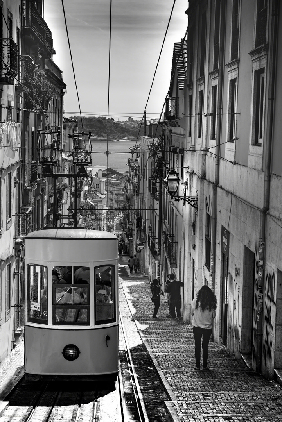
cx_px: 141
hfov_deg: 19.5
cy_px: 211
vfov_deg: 28.8
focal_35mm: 70
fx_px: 822
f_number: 9
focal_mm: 70
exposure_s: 1/200
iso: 100
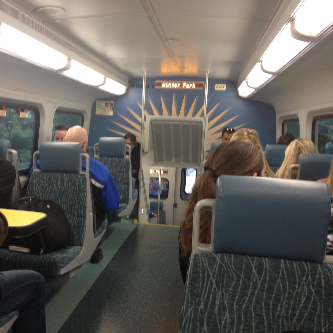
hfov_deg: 39.8
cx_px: 131
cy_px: 164
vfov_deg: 40.0
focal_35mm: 42
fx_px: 457
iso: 50
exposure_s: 1/24
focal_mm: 4.28
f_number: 2.4
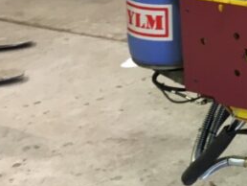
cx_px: 464
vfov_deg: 12.3
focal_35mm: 115
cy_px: -85
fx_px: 821
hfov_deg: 14.7
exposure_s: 1/33
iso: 80
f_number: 2.2
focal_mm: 4.15
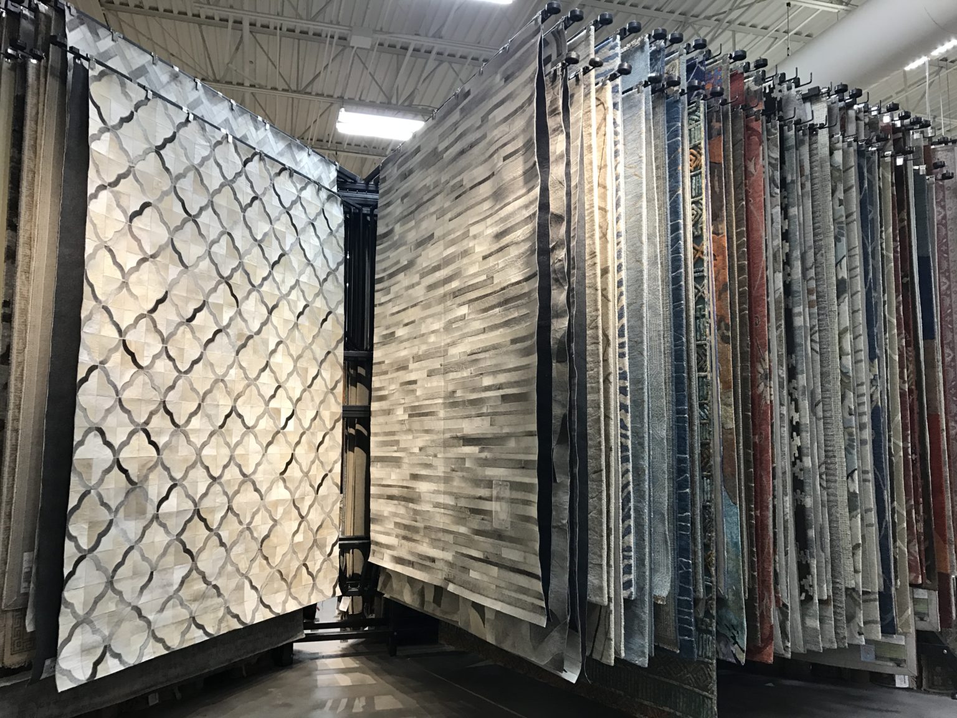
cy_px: 359
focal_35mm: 28
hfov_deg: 63.4
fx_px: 774
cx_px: 478
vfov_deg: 49.7
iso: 32
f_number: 1.8
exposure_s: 1/30
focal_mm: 3.99
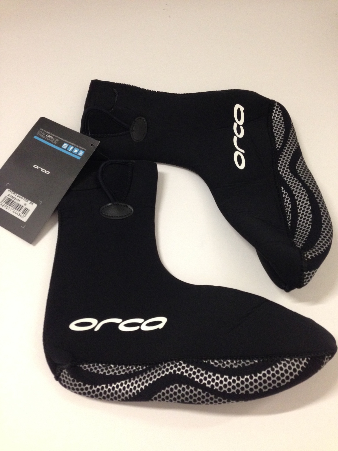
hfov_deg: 42.9
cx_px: 169
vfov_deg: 55.4
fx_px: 430
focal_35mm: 33
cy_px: 226
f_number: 2.4
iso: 250
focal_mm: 4.12
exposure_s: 1/20
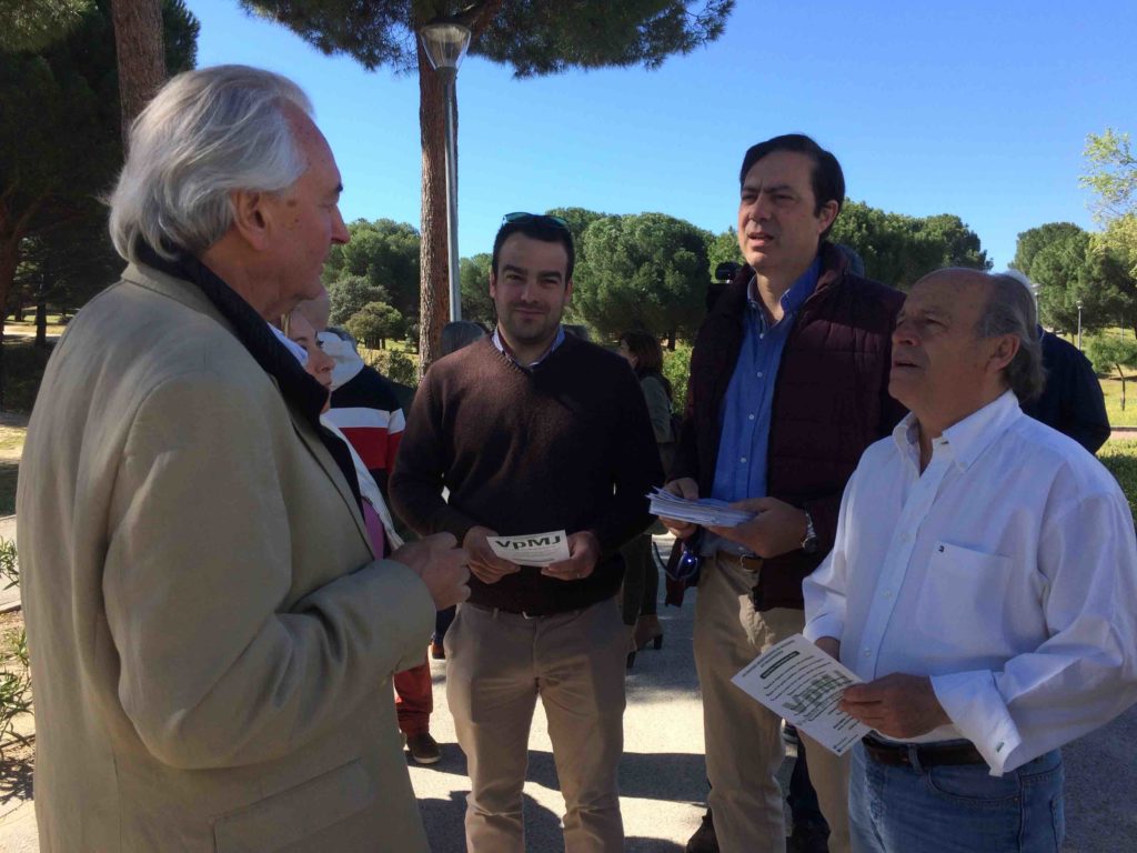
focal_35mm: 29
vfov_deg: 48.2
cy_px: 426
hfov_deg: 61.7
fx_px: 953
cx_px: 568
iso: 32
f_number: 2.2
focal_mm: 4.15
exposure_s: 1/873
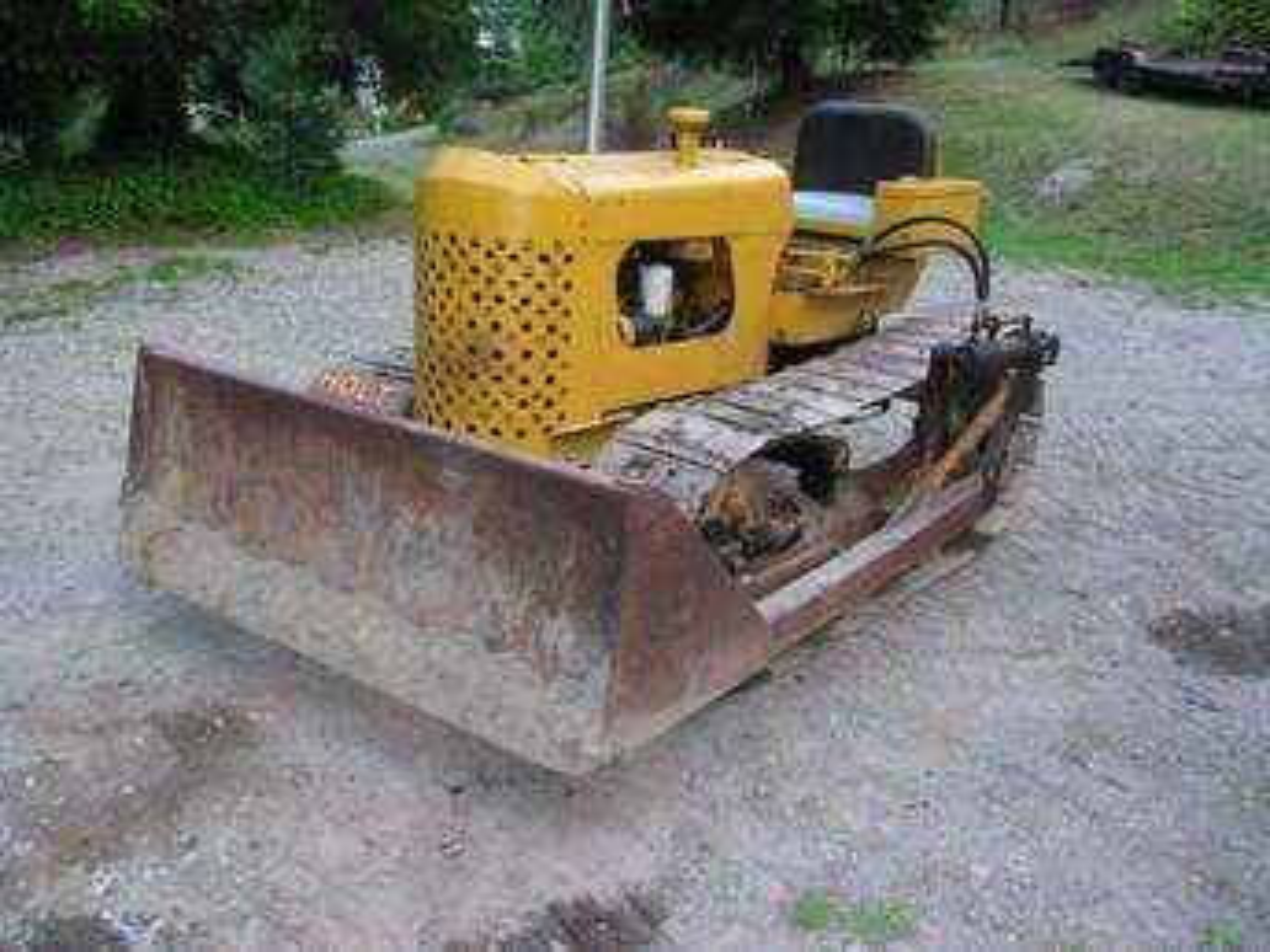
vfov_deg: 38.7
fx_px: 1357
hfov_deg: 50.1
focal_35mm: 37
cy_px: 476
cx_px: 635
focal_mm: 5.6
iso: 245
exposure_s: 1/60
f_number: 2.7
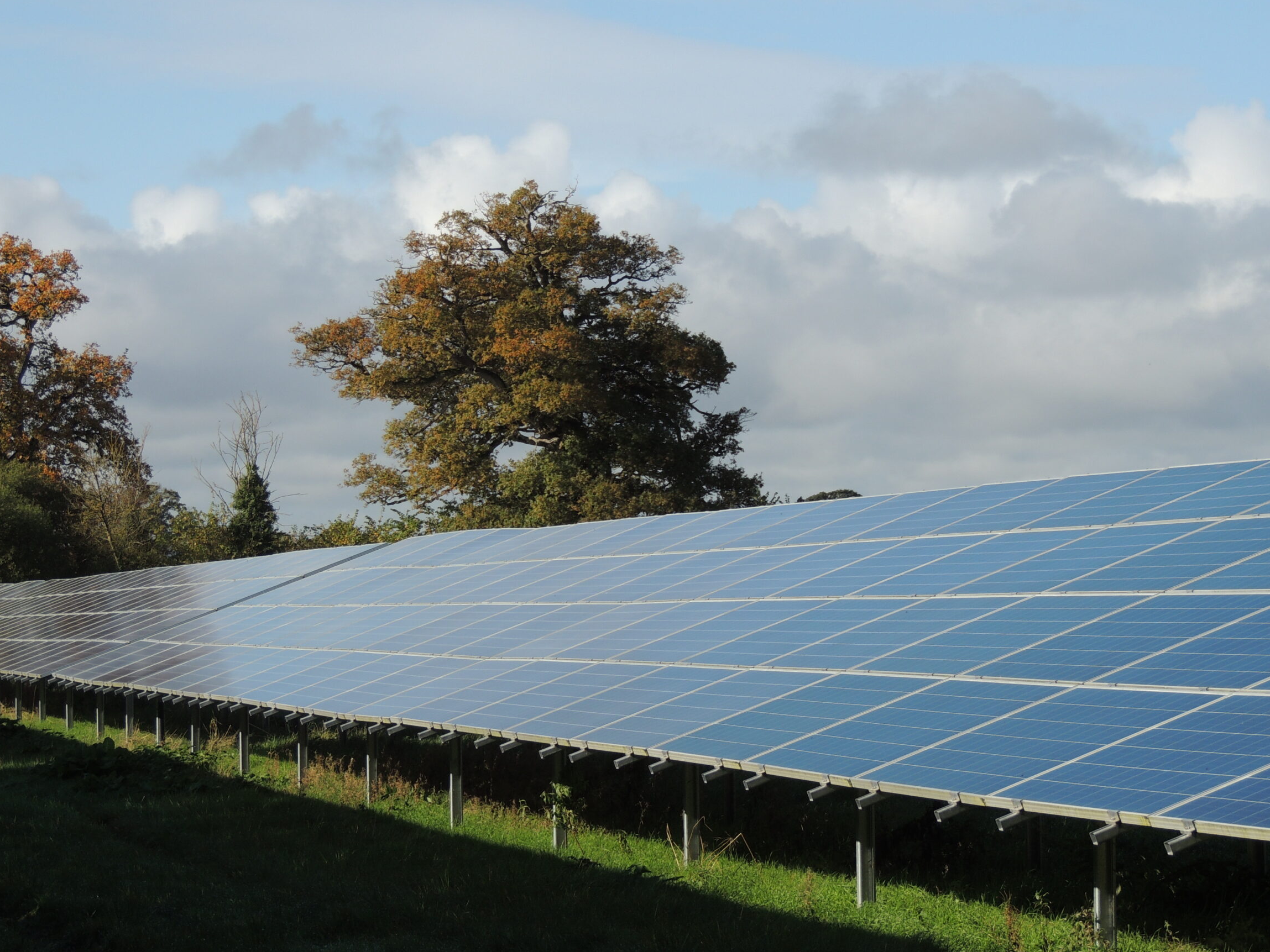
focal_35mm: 117
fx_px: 4293
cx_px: 668
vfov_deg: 12.7
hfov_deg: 16.8
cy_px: 502
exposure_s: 1/800
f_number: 4.2
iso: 100
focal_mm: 18.7
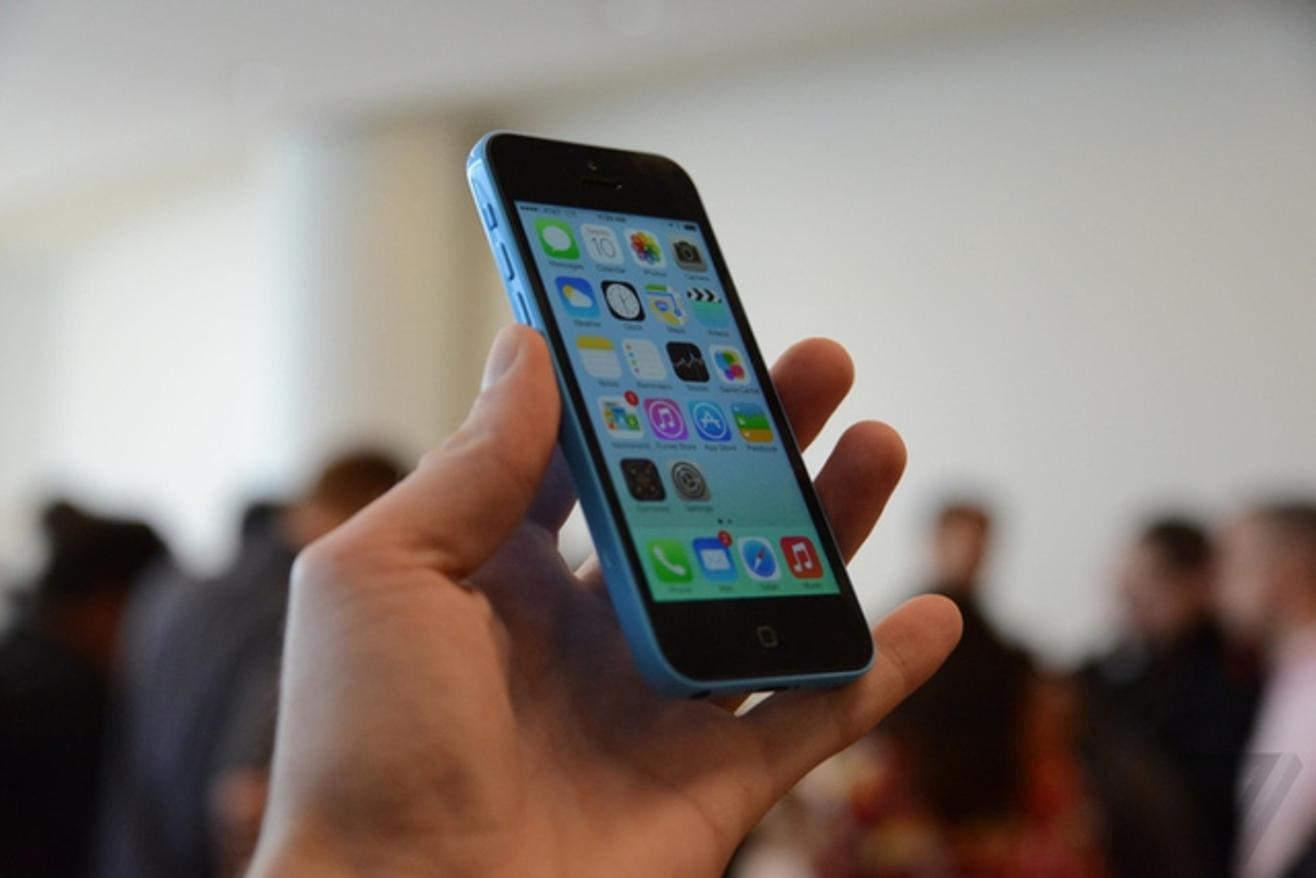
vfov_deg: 21.9
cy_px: 439
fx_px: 2267
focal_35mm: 62
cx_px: 658
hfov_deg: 32.4
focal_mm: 62
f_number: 4.8
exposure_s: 1/1000
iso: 3200
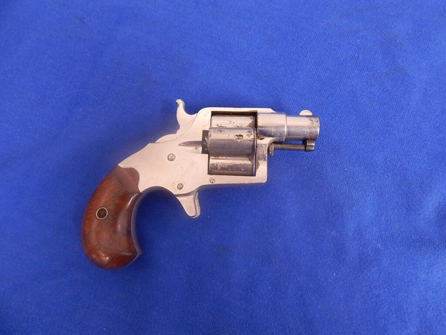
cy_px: 168
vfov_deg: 61.1
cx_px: 223
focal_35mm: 22
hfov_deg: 76.4
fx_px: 283
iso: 400
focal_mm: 4
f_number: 3
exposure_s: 1/15
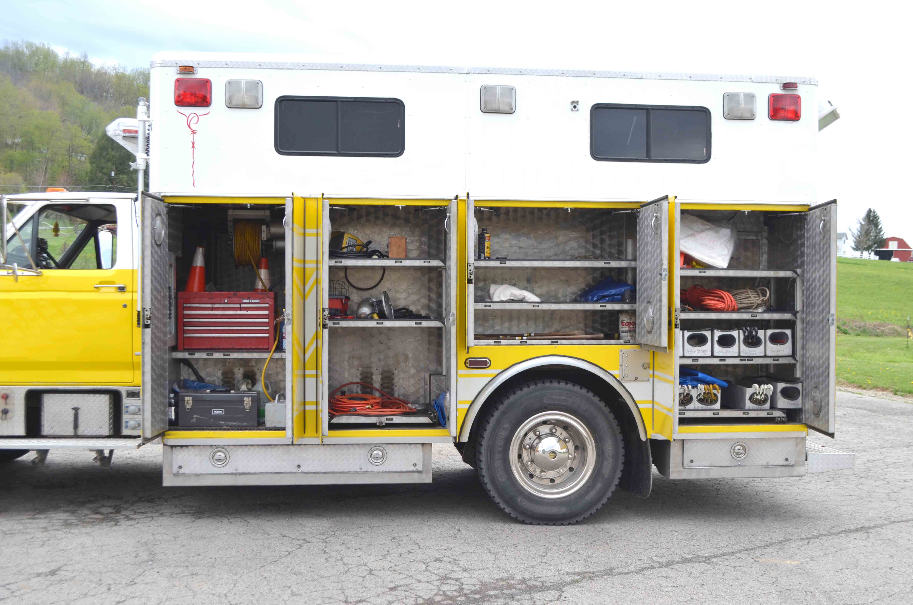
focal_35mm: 39
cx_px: 456
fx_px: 987
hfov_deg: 49.6
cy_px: 302
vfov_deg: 34.1
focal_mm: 26
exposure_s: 1/125
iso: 220
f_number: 5.6
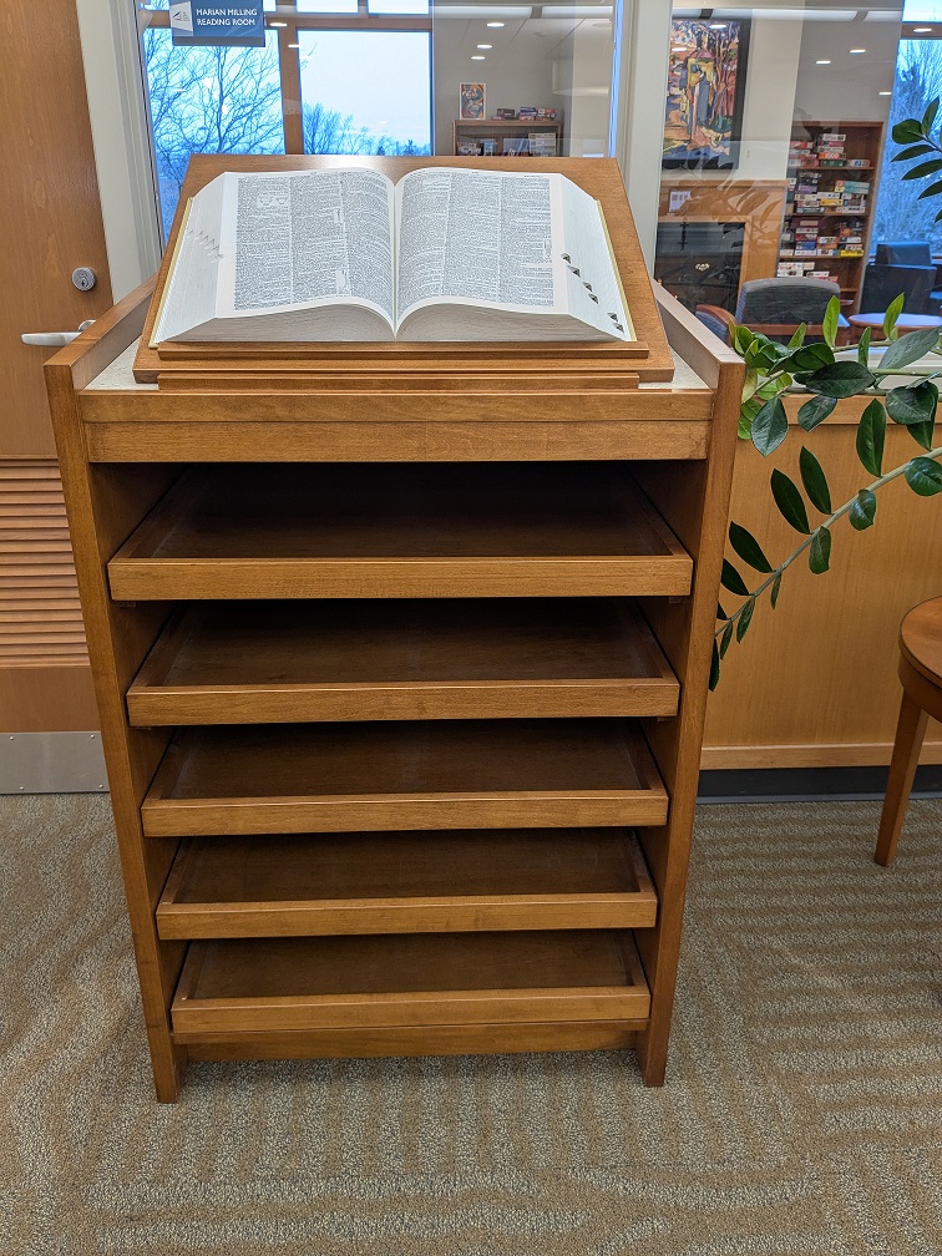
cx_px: 471
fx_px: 980
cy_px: 628
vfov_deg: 65.3
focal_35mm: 27
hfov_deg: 51.4
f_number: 1.73
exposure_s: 1/24
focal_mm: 4.38
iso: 42
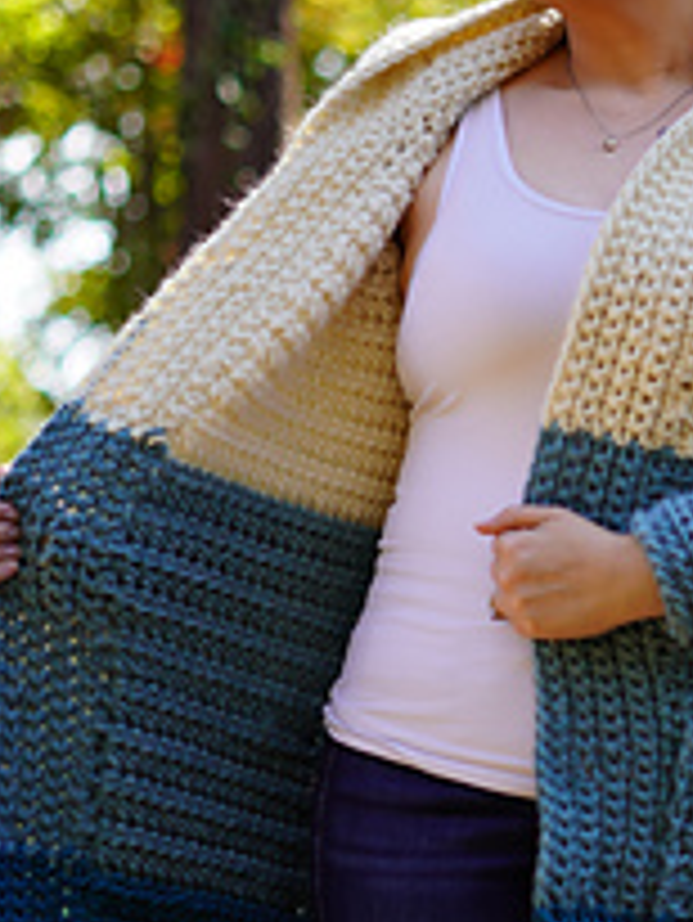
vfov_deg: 16.8
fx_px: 3120
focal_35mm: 117
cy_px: 540
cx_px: 538
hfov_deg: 12.6
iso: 100
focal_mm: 50
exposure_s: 1/800
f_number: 1.8
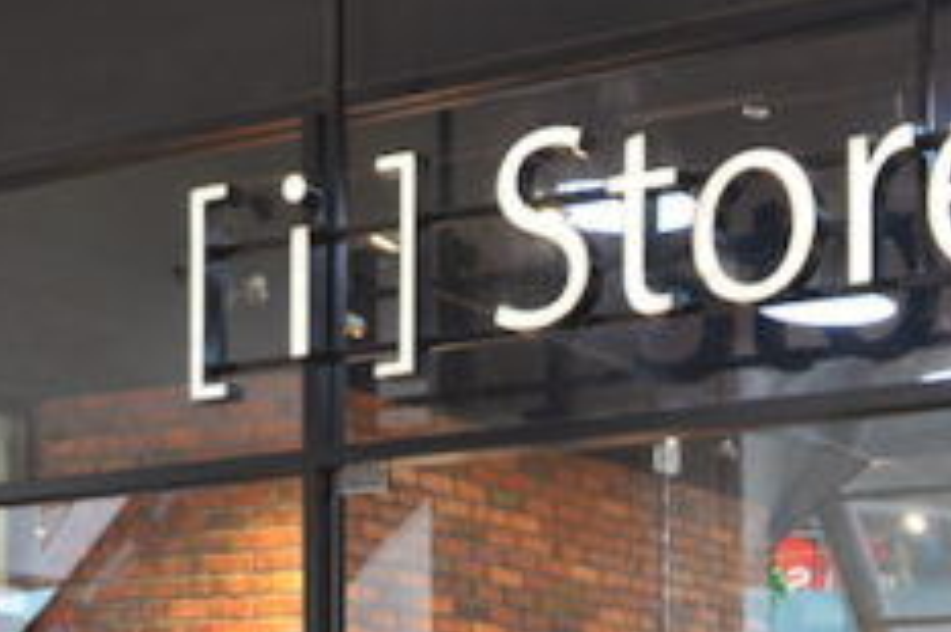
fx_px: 2085
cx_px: 1020
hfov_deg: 24.2
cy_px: 828
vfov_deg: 16.3
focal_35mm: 79
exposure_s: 1/25
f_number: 2.8
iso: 320
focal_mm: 16
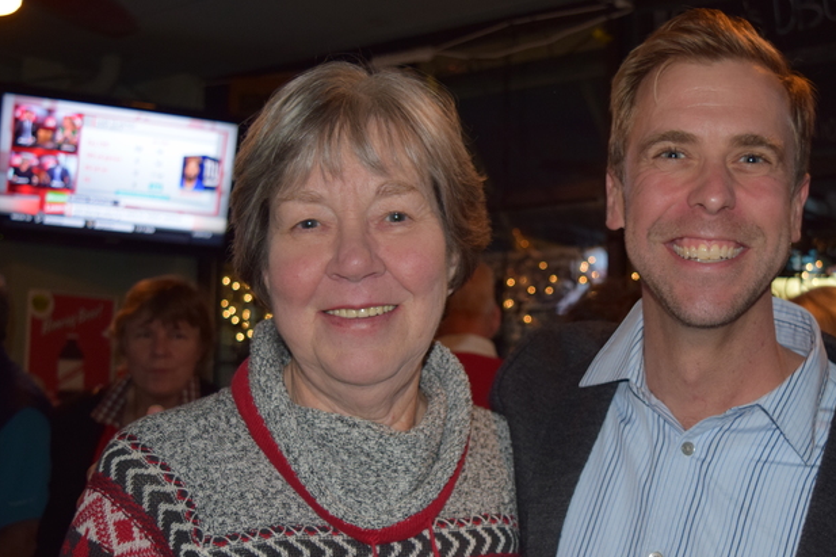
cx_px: 535
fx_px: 1129
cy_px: 316
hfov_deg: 40.3
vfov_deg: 27.7
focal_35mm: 49
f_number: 4
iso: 800
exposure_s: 1/60
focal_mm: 25
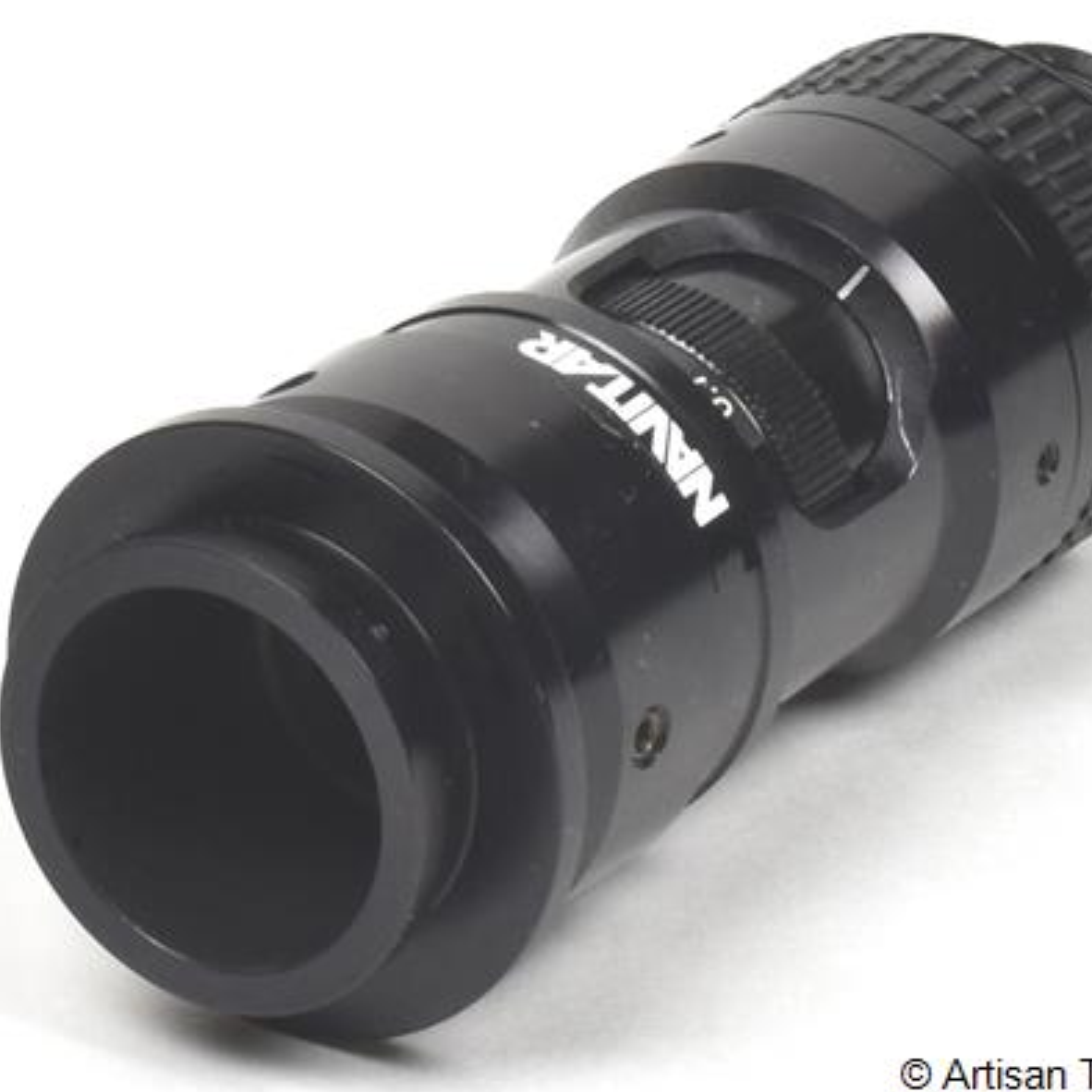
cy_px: 549
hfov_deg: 16.3
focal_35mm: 107
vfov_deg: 16.3
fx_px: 3806
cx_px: 607
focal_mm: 55
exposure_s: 1/200
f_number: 16
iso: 250
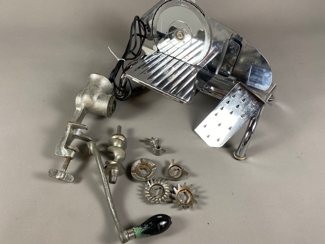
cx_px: 162
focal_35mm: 26
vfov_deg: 53.1
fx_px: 244
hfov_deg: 67.3
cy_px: 122
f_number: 1.8
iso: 80
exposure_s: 1/60
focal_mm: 4.25
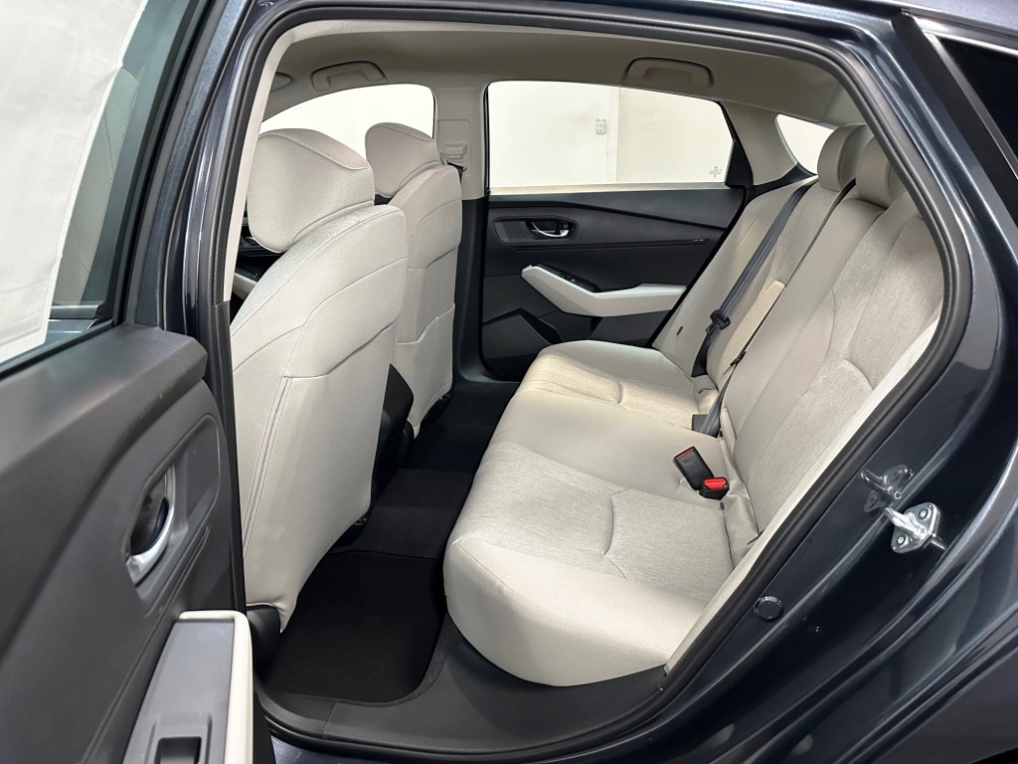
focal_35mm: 24
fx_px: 706
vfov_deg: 56.8
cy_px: 382
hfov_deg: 71.6
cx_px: 509
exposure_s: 1/60
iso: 800
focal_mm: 6.86
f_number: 1.78
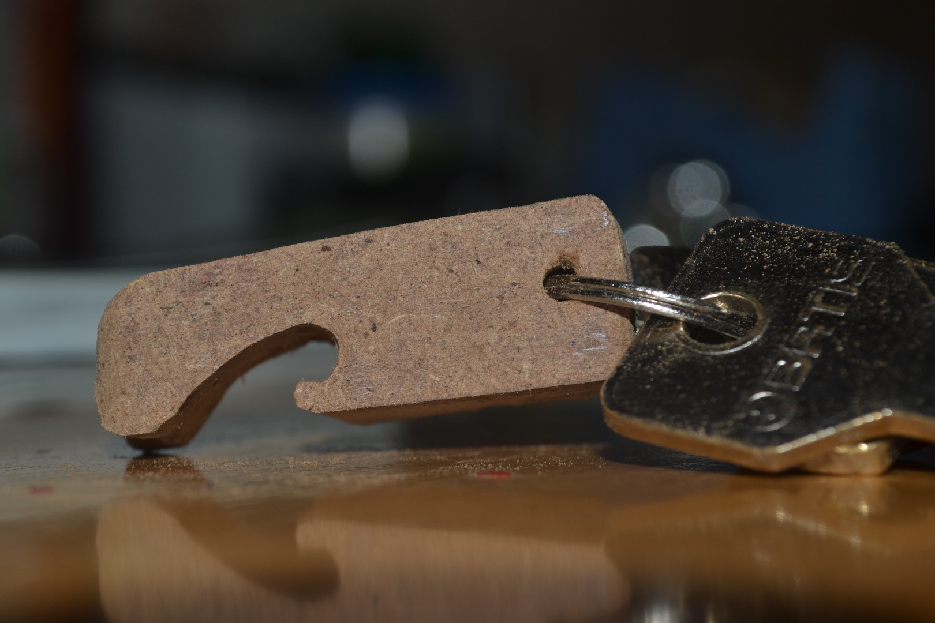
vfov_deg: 16.6
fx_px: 2143
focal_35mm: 82
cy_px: 312
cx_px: 468
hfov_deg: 24.6
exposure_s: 1/60
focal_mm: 55
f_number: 8
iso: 100
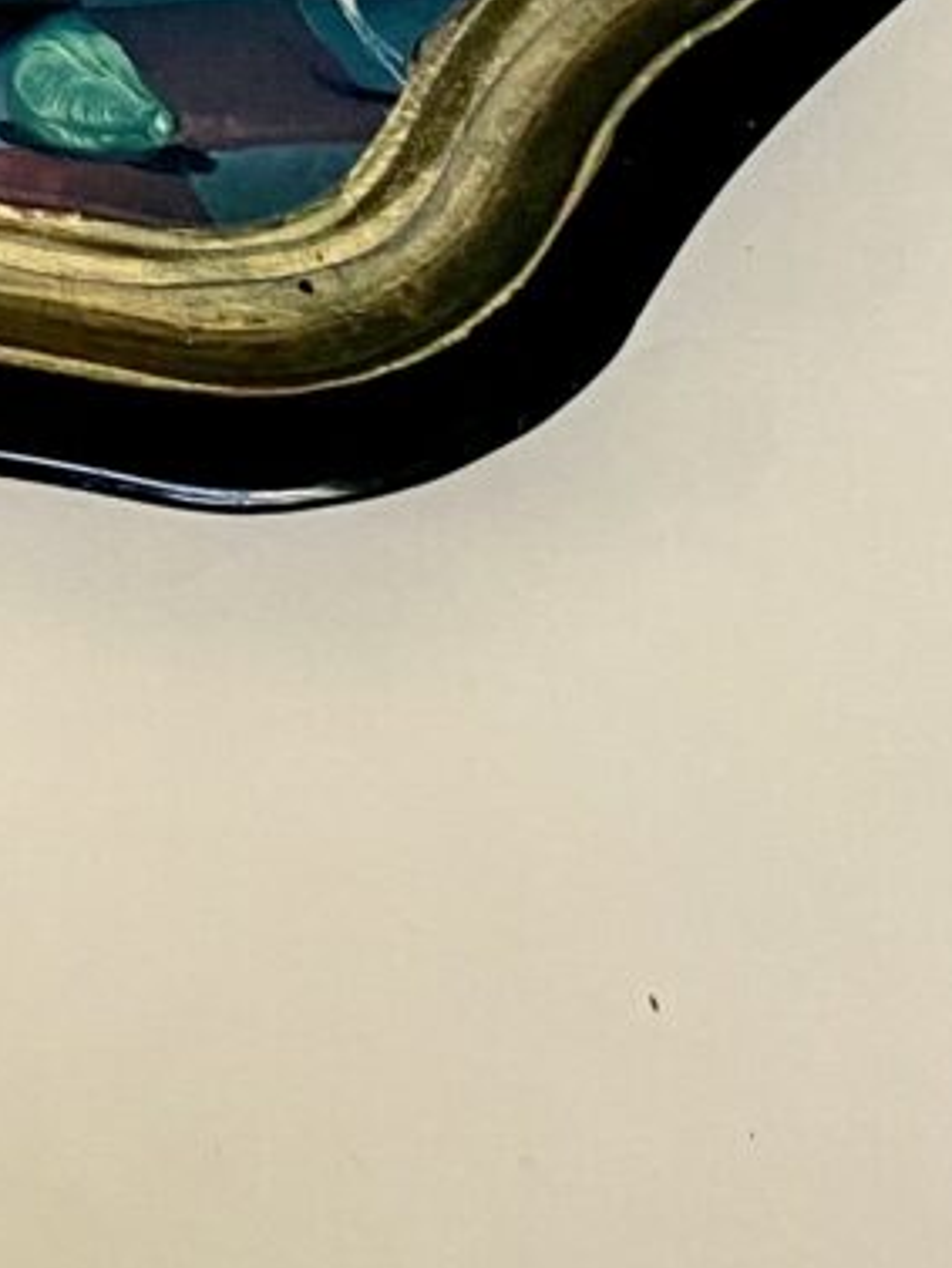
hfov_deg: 12.9
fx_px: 3885
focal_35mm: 106
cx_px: -666
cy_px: -885
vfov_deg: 16.2
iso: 125
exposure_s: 1/79
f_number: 1.8
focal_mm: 4.25
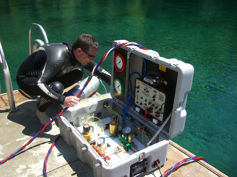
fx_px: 260
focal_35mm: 38
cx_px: 118
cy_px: 88
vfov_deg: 37.7
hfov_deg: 49.0
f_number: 5.6
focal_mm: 7.9
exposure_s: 1/200
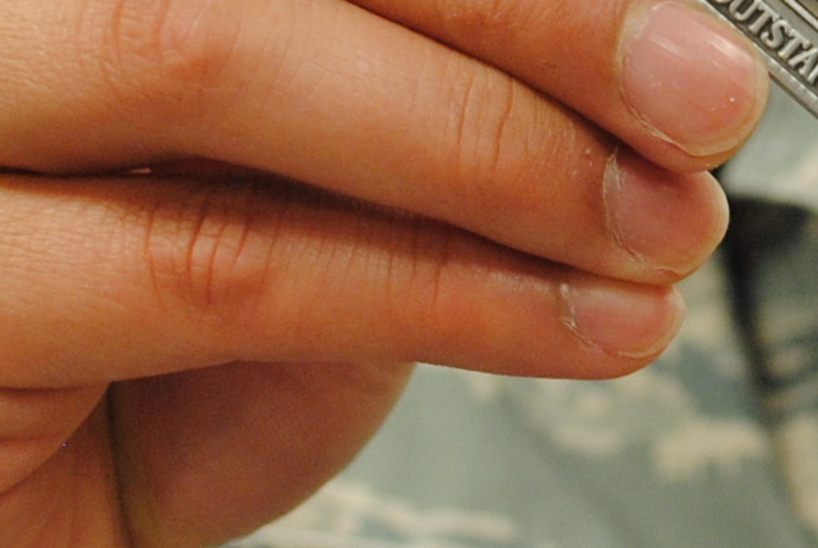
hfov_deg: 12.9
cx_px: 939
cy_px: -4
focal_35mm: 156
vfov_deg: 8.8
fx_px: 3550
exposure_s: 1/30
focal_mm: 18
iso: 320
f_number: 3.5
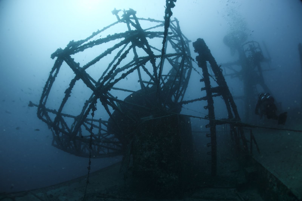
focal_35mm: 16
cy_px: 100
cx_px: 151
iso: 320
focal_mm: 16
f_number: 9.5
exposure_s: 1/125
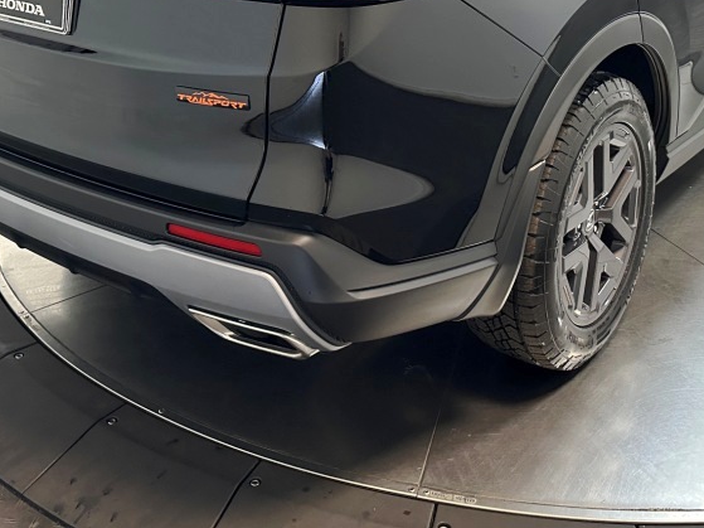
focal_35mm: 44
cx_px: 353
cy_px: 45
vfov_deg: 31.2
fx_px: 895
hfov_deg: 43.0
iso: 500
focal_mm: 6.86
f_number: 1.78
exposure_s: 1/60
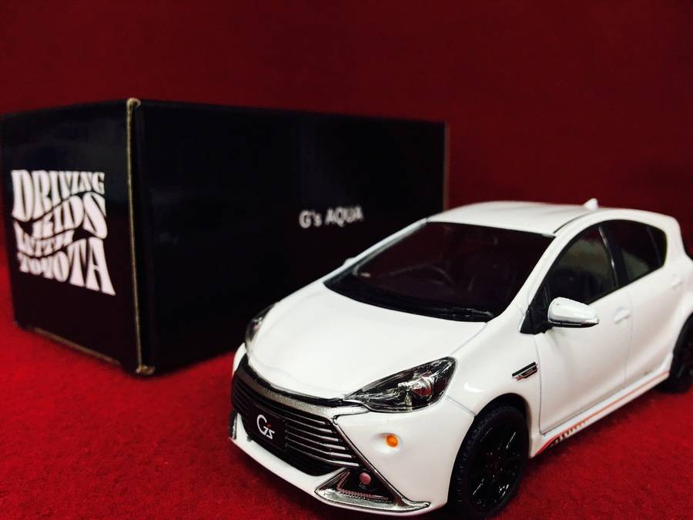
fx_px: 581
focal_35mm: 29
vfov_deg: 48.2
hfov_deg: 61.7
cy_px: 260
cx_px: 346
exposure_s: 1/30
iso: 32
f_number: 2.2
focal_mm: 4.15
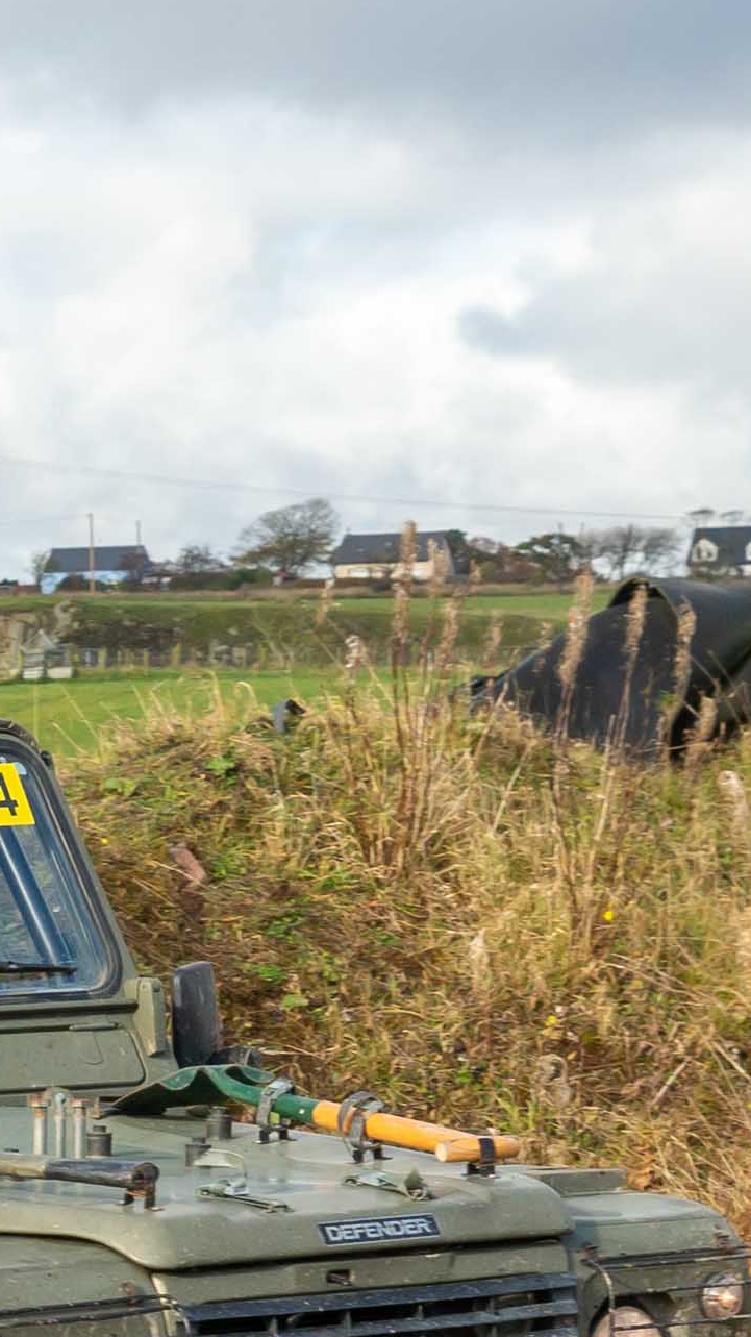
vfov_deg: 10.9
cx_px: -298
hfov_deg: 6.1
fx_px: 6944
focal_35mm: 196
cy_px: 1312
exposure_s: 1/250
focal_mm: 40
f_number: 8
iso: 400
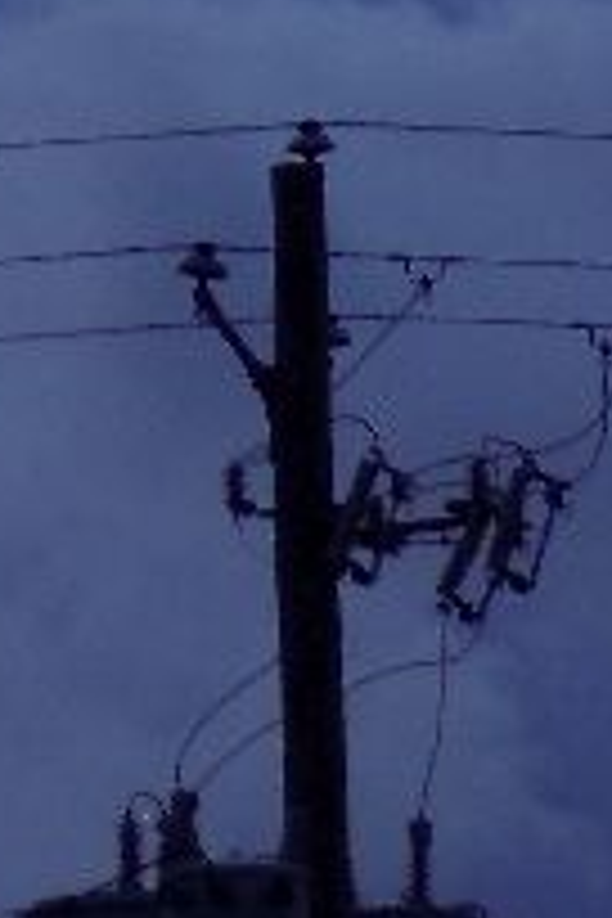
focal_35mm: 1198
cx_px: -122
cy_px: -4
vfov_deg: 1.7
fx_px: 30547
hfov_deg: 1.1
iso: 80
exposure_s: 1/60
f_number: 5.6
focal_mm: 41.8
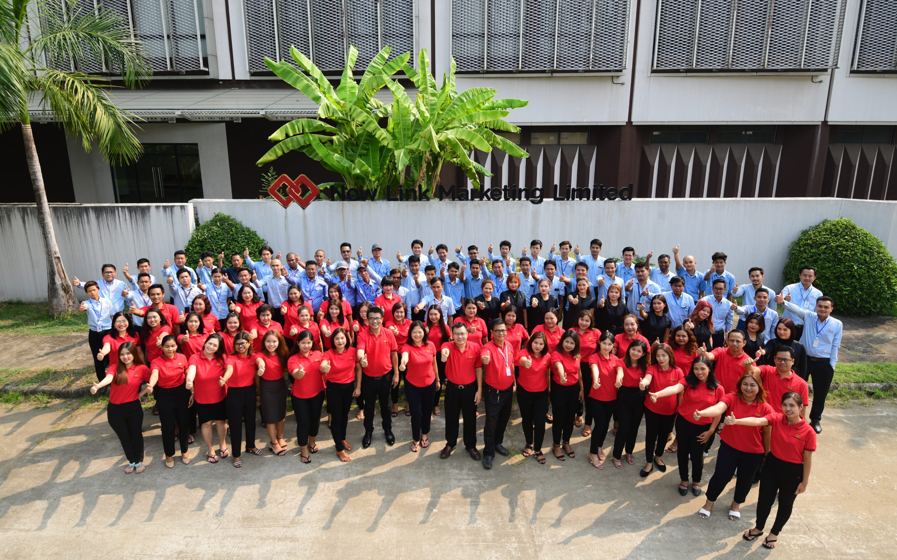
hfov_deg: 77.1
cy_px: 260
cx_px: 438
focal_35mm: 23
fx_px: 562
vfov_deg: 53.0
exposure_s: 1/125
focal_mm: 22
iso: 160
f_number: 6.3
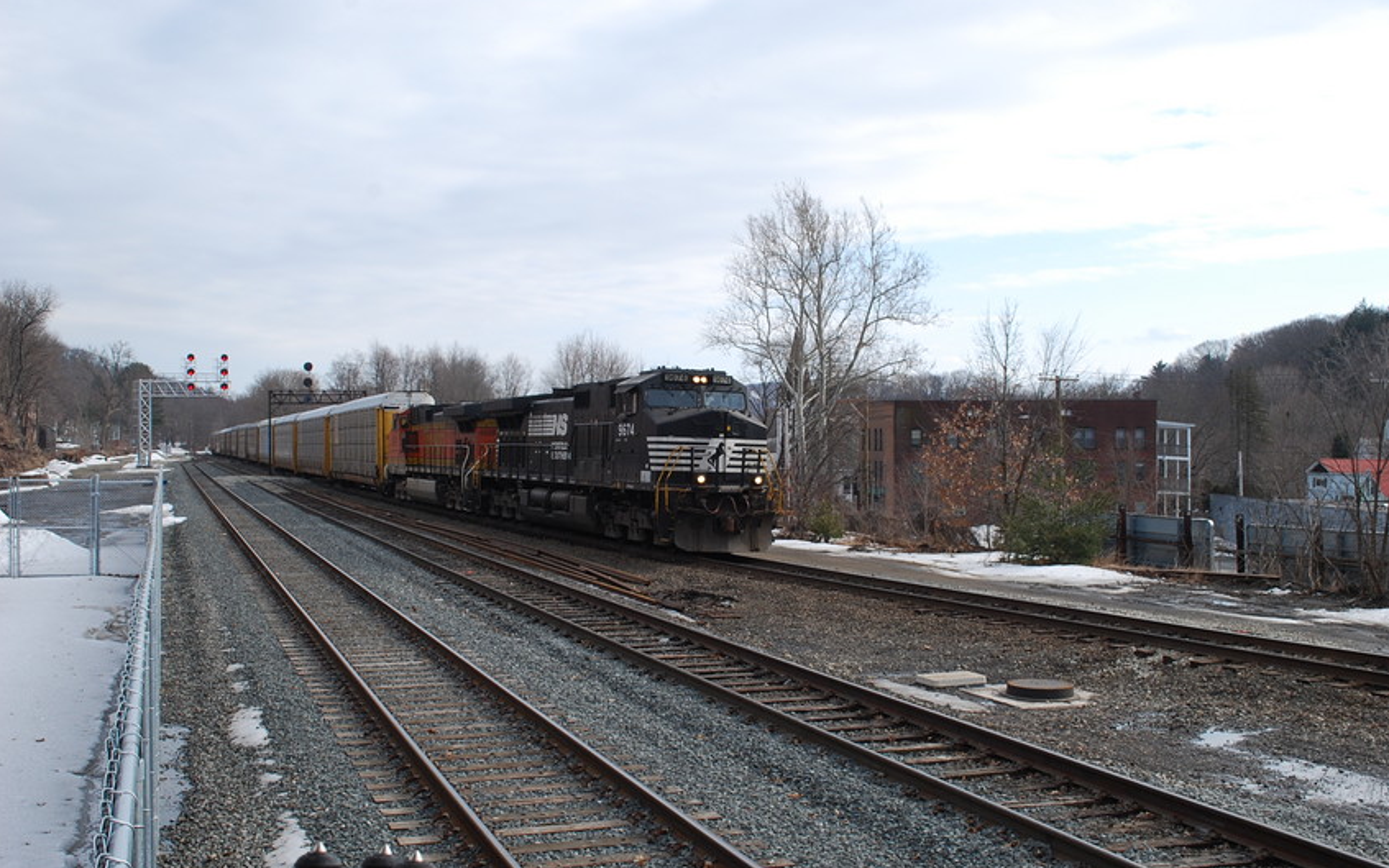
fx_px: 1514
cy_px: 434
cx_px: 693
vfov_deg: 32.0
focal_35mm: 40
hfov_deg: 49.3
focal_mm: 26
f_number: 10
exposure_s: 1/200
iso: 200
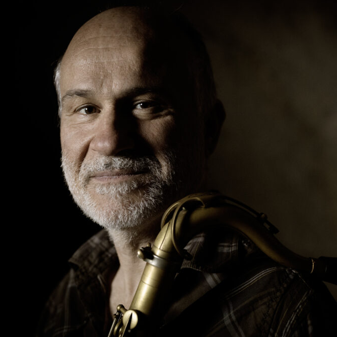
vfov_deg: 26.5
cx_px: 220
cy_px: 171
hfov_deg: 26.4
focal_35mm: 65
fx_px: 716
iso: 2500
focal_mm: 50
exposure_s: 1/250
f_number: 3.2
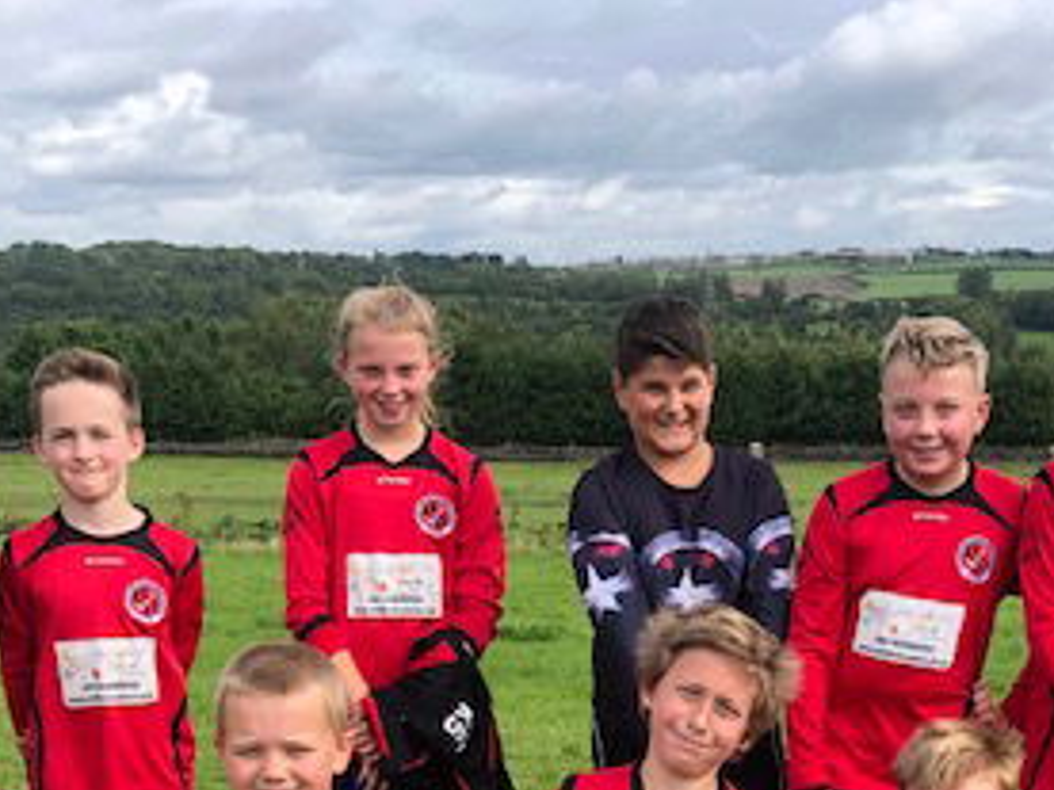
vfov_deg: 21.4
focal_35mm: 65
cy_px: 882
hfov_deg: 29.6
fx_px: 1979
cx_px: 714
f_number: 1.8
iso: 20
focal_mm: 4
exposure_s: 1/800
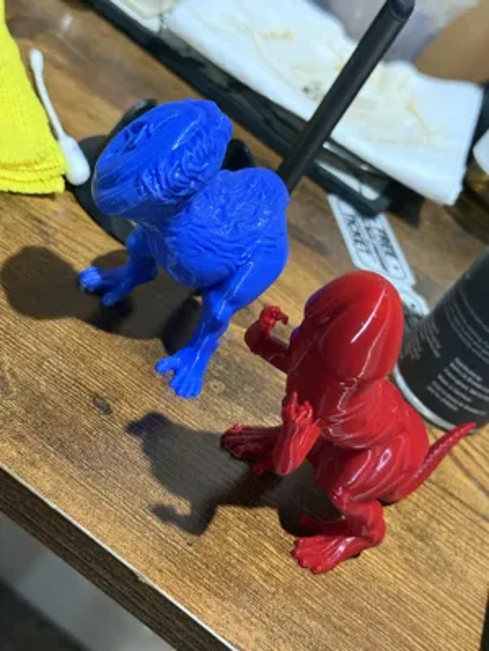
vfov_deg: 39.7
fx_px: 904
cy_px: 326
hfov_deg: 30.3
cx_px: 244
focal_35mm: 48
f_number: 1.78
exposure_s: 1/40
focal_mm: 6.76
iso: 500
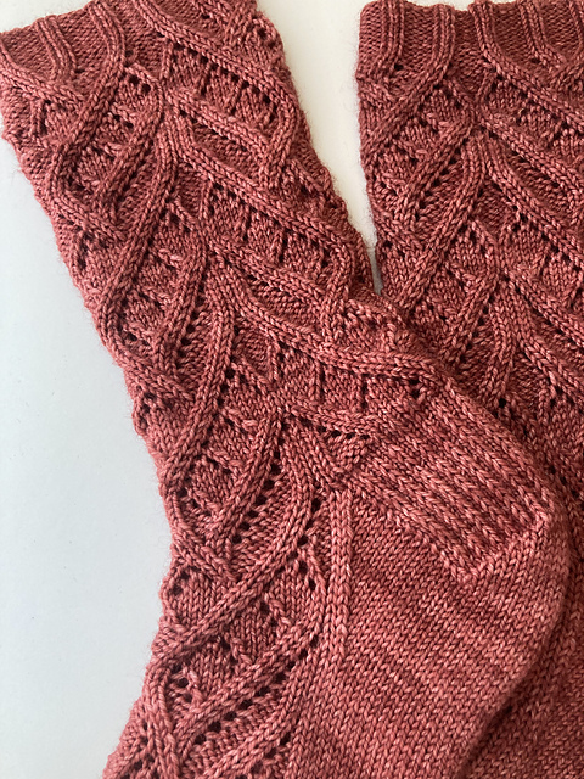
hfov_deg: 49.7
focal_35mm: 28
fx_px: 630
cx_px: 292
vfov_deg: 63.4
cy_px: 390
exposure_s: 1/60
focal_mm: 3.99
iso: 100
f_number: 1.8
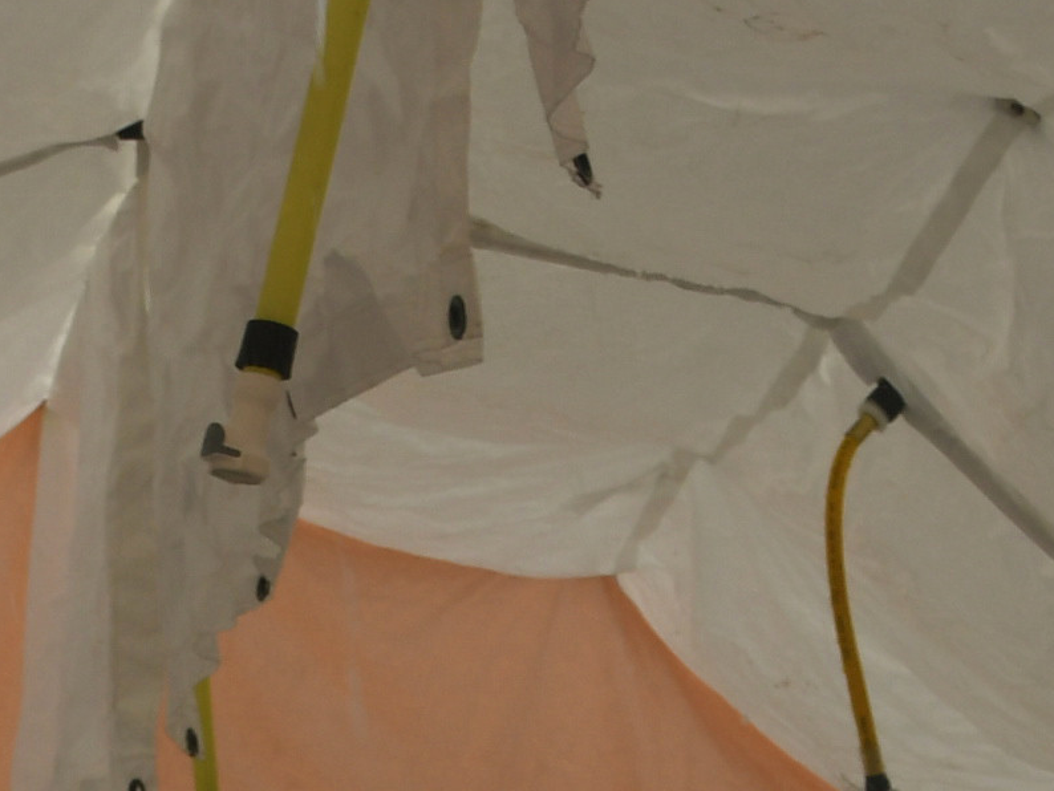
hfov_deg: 10.8
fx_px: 5543
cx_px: -16
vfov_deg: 7.9
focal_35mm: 182
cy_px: 1449
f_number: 8
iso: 160
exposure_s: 1/100
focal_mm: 24
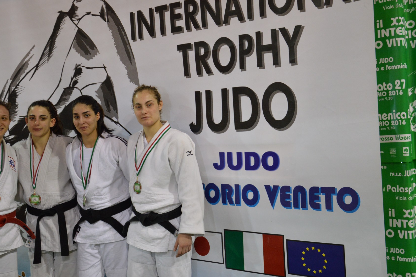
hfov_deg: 44.5
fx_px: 508
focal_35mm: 44
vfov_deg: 30.4
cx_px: 185
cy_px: 126
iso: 720
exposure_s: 1/60
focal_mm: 24
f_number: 3.8
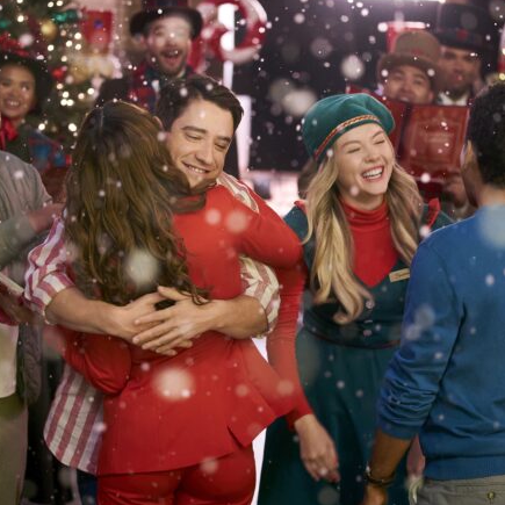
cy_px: 252
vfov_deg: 17.4
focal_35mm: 100
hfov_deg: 17.4
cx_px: 286
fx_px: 1651
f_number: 2.8
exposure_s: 1/125
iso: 2500
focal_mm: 70
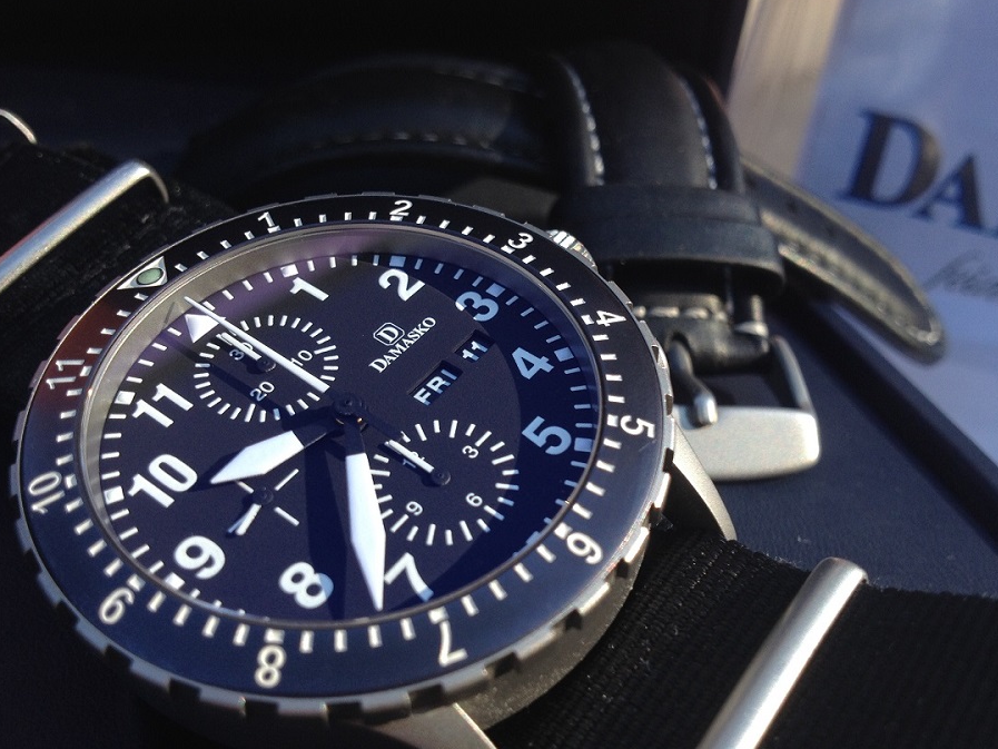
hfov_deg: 47.8
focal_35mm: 39
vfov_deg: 36.8
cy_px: 402
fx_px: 1125
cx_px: 517
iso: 50
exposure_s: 1/373
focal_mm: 4.28
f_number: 2.4
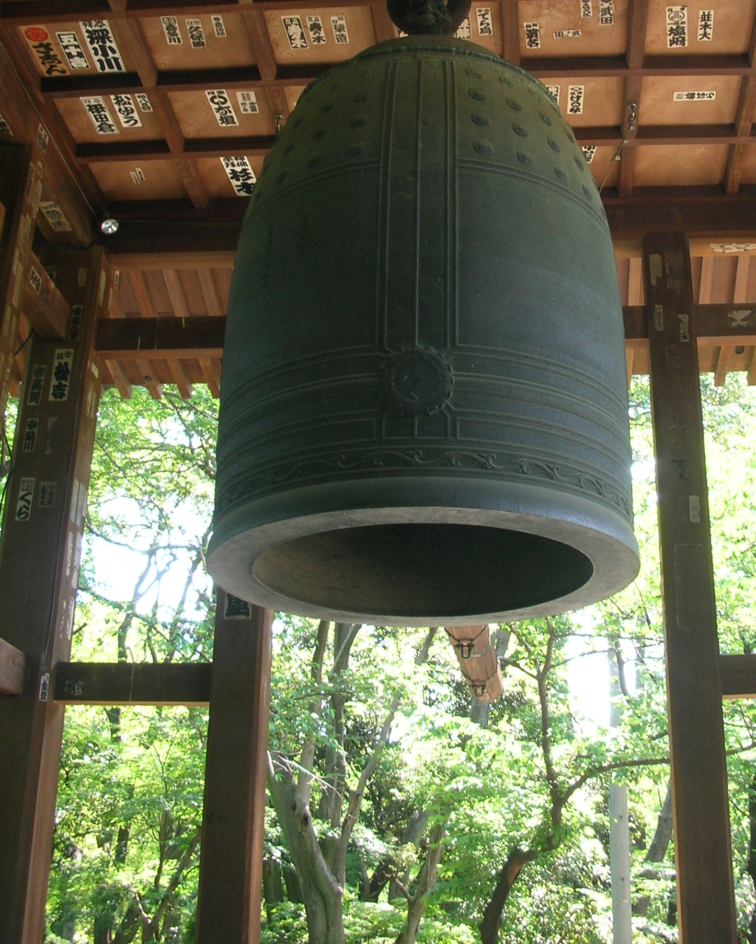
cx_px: 495
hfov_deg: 30.6
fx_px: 1370
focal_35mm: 49
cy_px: 348
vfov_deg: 37.8
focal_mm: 5.8
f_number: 3
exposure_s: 1/36.6
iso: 50
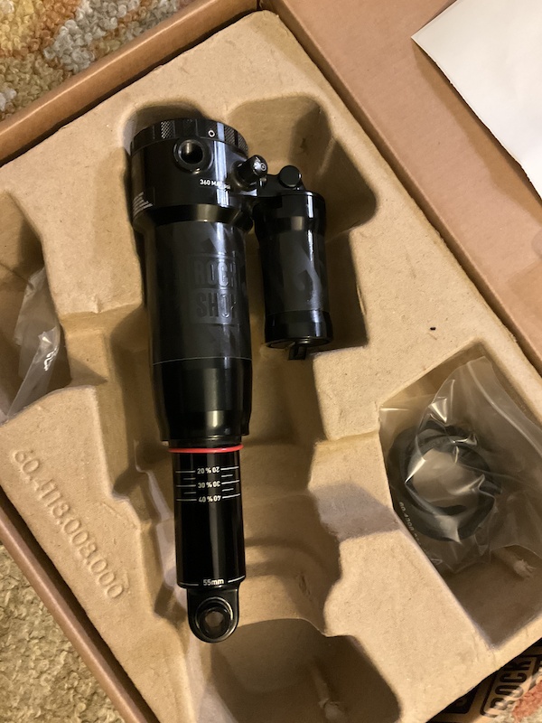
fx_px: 605
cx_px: 271
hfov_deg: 48.2
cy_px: 362
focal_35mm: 29
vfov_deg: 61.7
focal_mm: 3
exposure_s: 1/15
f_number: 1.8
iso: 640
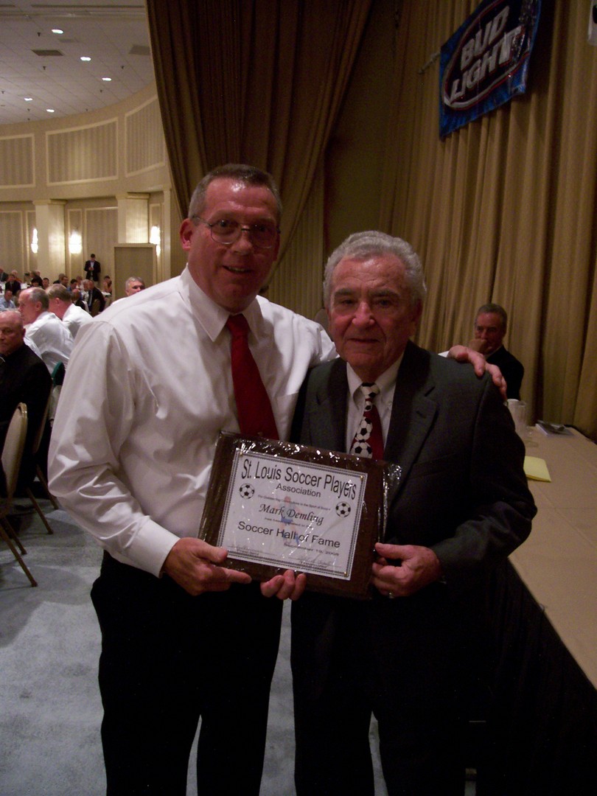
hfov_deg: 41.8
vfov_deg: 54.0
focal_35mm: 34
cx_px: 298
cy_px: 398
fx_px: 782
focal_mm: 5.6
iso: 160
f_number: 2.7
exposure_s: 1/8
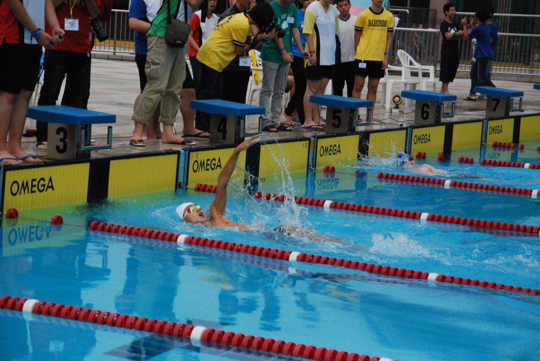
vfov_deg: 13.1
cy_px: 180
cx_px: 270
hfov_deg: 19.4
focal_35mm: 105
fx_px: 1577
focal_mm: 70
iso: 1600
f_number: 4
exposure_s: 1/4000
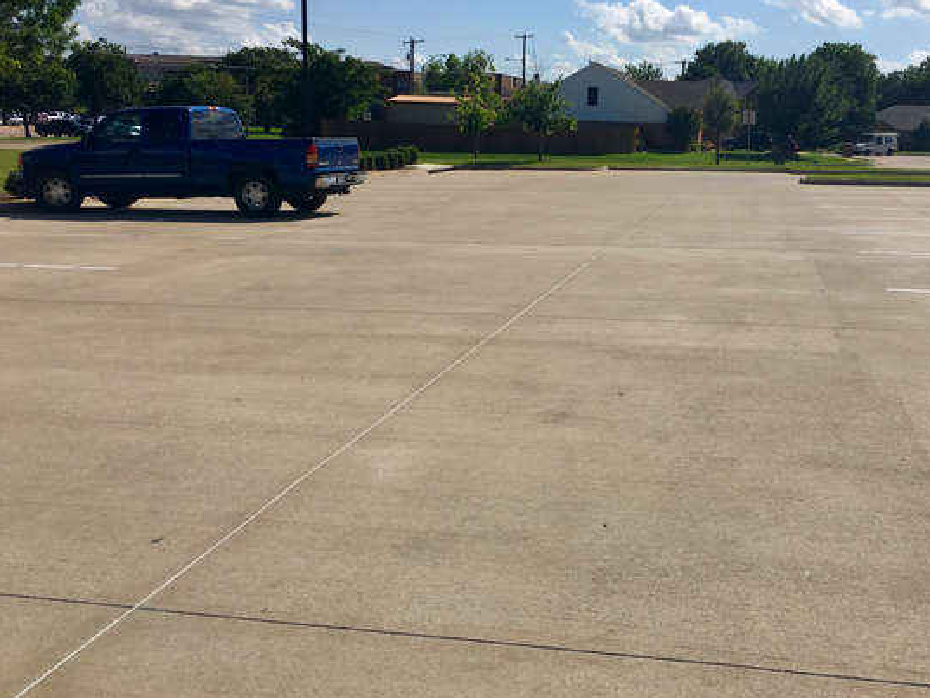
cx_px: 560
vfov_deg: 39.6
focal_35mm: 36
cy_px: 307
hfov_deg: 51.0
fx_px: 967
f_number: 2.2
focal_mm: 4.15
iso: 25
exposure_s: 1/3846
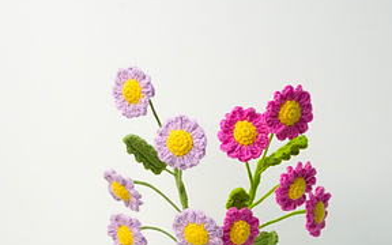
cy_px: 223
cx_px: 202
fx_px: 908
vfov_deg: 15.2
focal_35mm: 85
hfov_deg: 24.4
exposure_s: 1/2000
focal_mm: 48
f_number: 8
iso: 12800
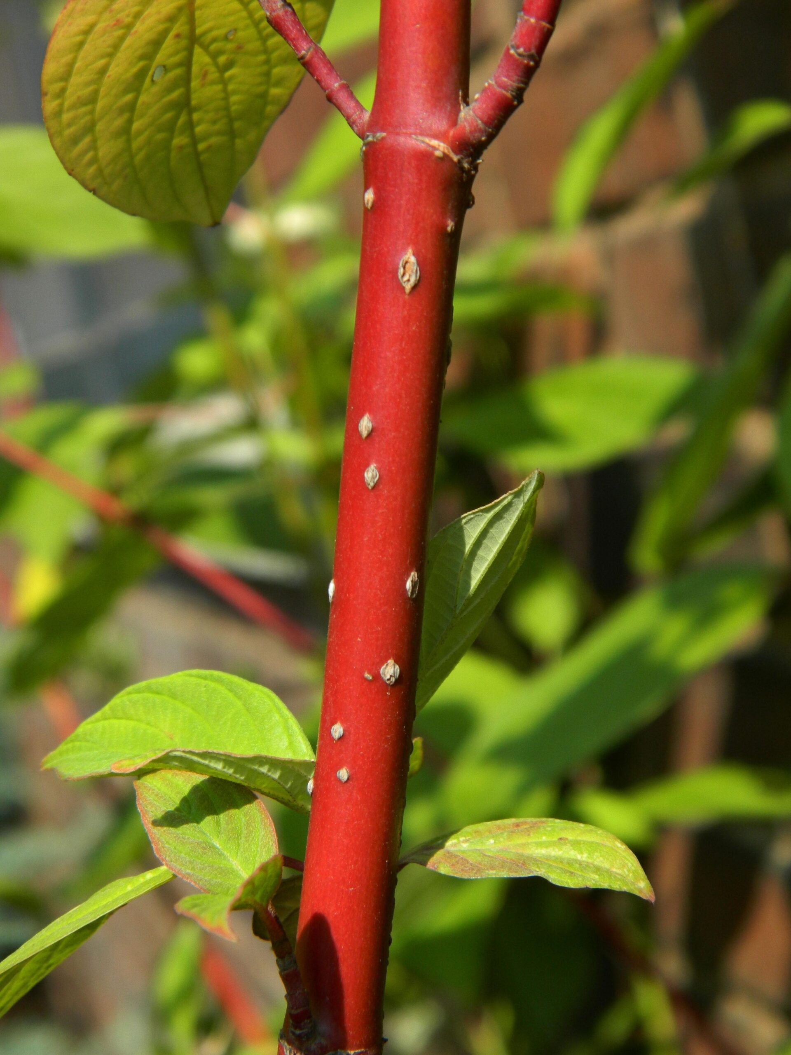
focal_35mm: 84
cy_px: 528
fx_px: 2559
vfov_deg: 23.3
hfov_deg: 17.6
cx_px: 396
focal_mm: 15.1
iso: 100
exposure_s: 1/400
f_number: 4.2
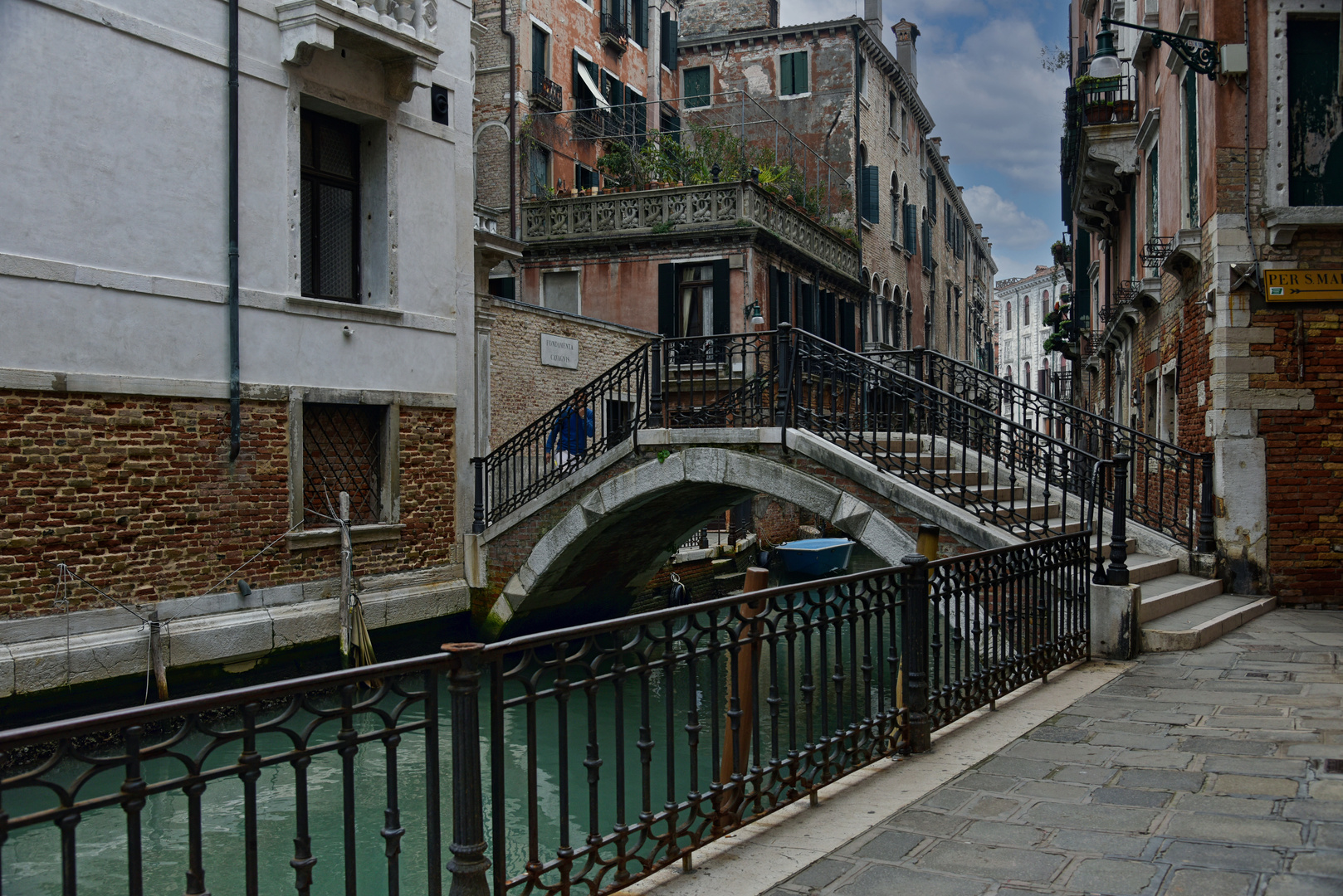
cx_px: 672
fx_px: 1194
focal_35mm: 32
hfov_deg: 58.7
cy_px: 448
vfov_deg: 41.1
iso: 200
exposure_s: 1/100
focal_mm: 32
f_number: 5
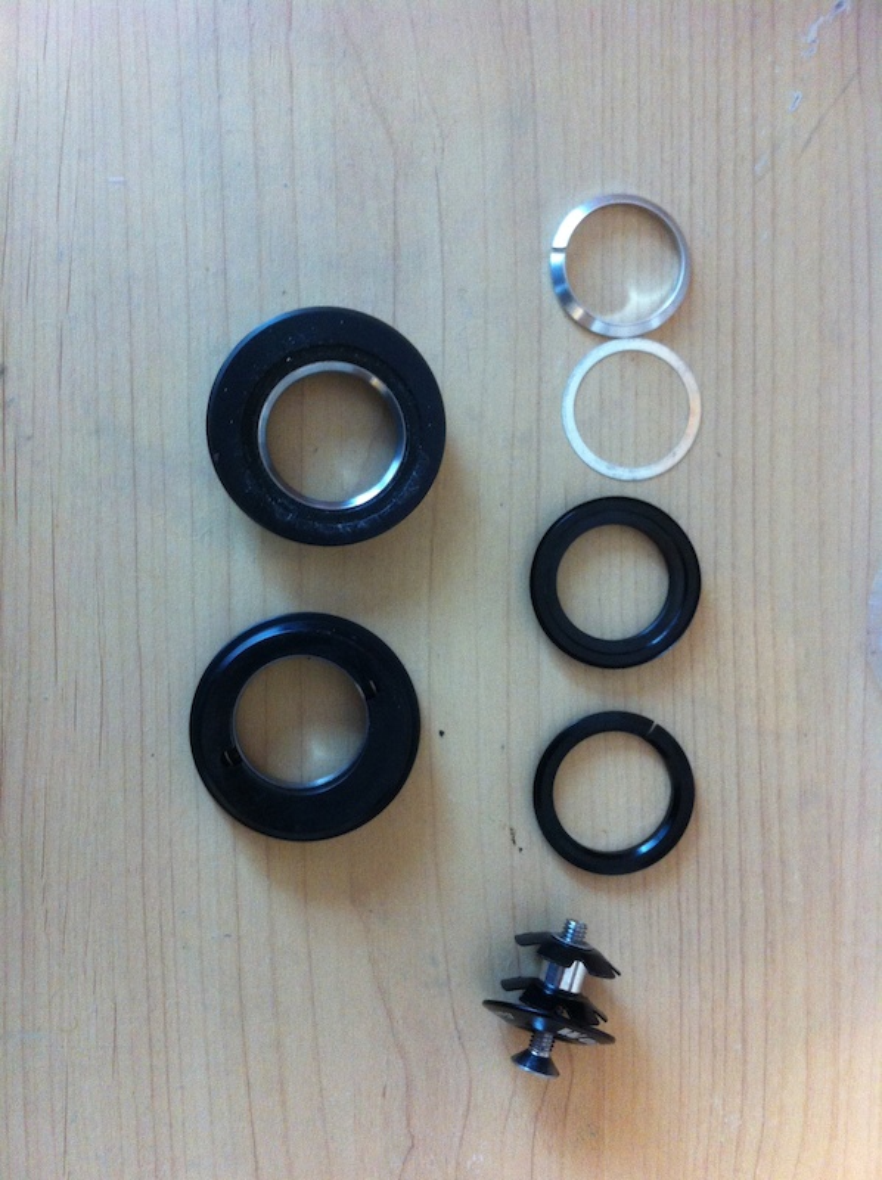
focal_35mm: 35
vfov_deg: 52.7
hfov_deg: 40.6
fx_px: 1192
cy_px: 590
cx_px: 441
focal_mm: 3.85
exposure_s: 1/15
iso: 200
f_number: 2.8
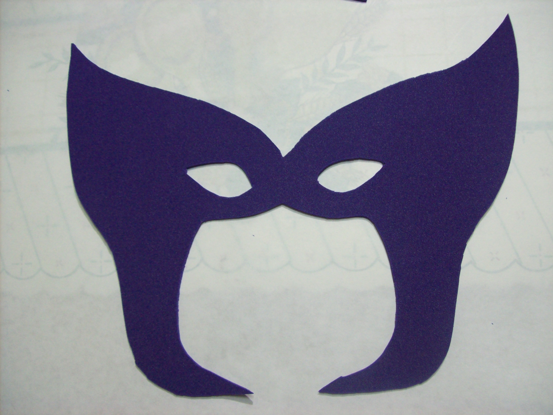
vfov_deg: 39.6
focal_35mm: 36
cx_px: 276
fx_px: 575
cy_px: 208
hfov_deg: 51.4
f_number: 2.7
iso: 160
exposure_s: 1/9.19
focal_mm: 6
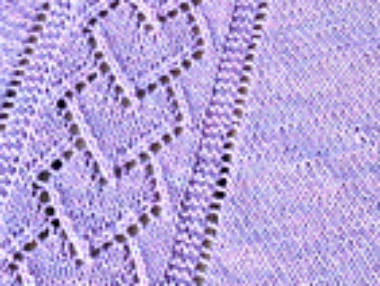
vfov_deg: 12.7
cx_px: 464
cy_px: 134
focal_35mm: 117
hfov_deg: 16.1
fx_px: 1285
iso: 50
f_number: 2.4
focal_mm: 4.12
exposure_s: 1/226
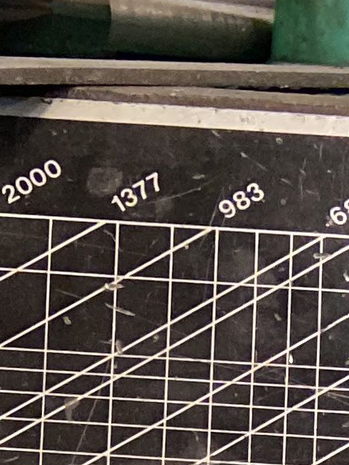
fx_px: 2392
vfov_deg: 9.2
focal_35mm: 178
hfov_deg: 8.1
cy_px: 1335
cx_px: 622
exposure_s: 1/50
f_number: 1.8
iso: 320
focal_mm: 4.25
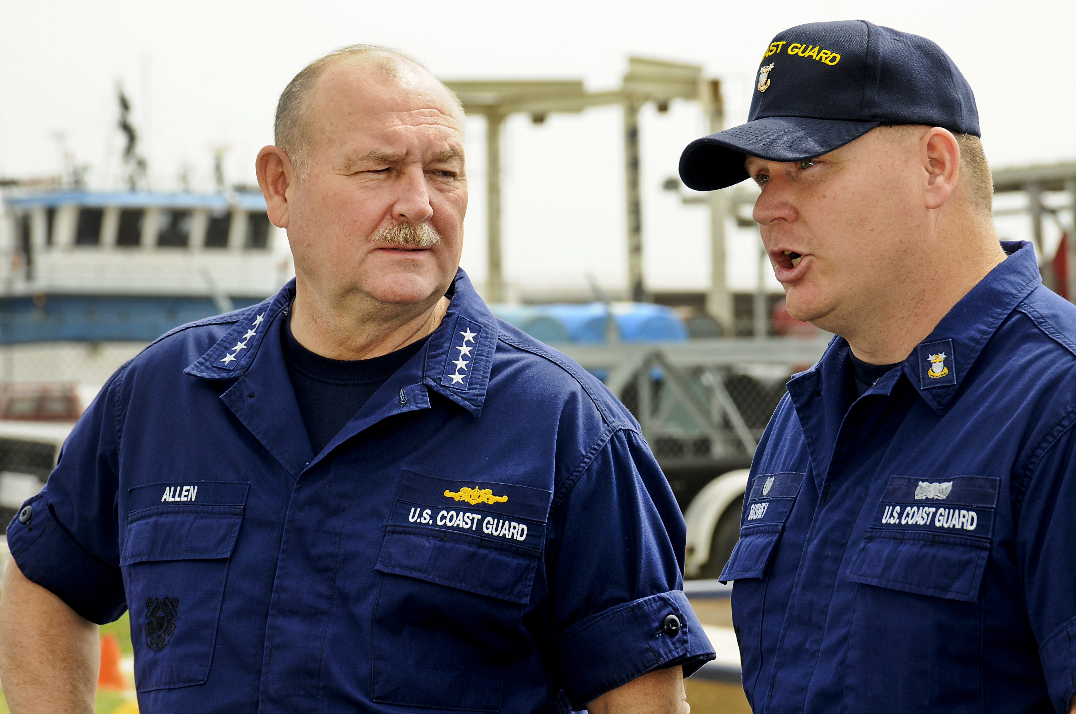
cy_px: 357
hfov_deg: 11.4
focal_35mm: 180
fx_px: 5373
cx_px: 538
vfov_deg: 7.6
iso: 200
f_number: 9
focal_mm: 120
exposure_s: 1/250
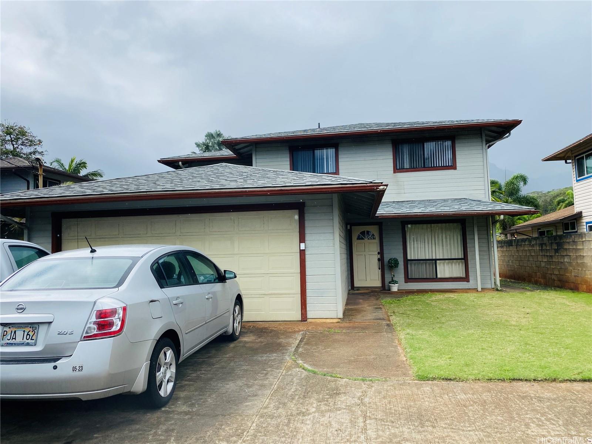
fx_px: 445
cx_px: 296
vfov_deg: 53.1
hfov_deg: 67.3
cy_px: 222
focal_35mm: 26
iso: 32
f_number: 1.8
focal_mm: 4.25
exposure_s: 1/3300
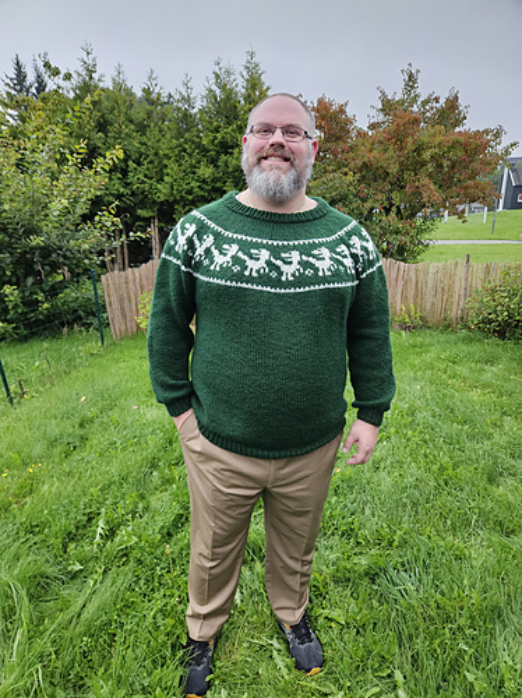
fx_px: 463
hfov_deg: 58.8
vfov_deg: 74.0
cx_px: 261
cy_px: 349
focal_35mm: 23
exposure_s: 1/100
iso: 500
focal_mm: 5.4
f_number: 1.8
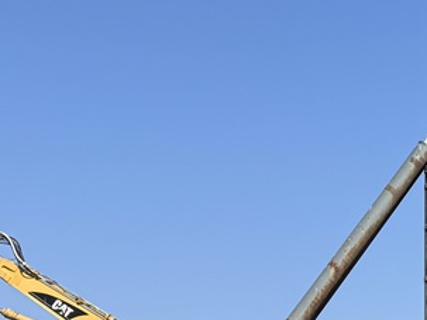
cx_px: 760
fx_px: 1393
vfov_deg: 11.6
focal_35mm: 113
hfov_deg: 15.2
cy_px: 670
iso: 80
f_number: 1.78
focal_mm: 6.76
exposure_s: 1/2833
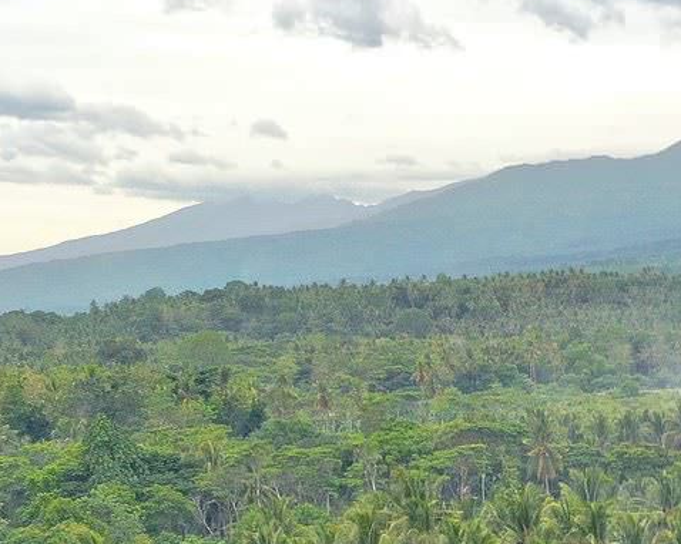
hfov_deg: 16.4
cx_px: 922
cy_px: 767
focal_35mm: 110
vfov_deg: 13.3
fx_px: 2216
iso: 100
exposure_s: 1/120
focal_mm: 10.26
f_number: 4.5
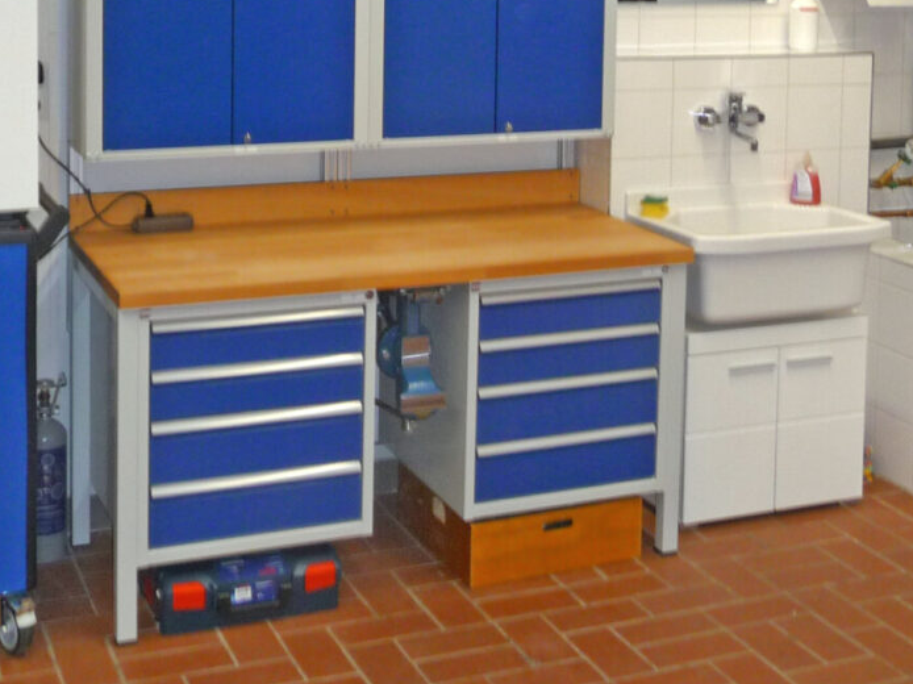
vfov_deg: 22.7
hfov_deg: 31.1
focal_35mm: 62
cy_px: -9
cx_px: 546
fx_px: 1635
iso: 100
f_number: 3.3
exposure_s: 1/30
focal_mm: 4.7
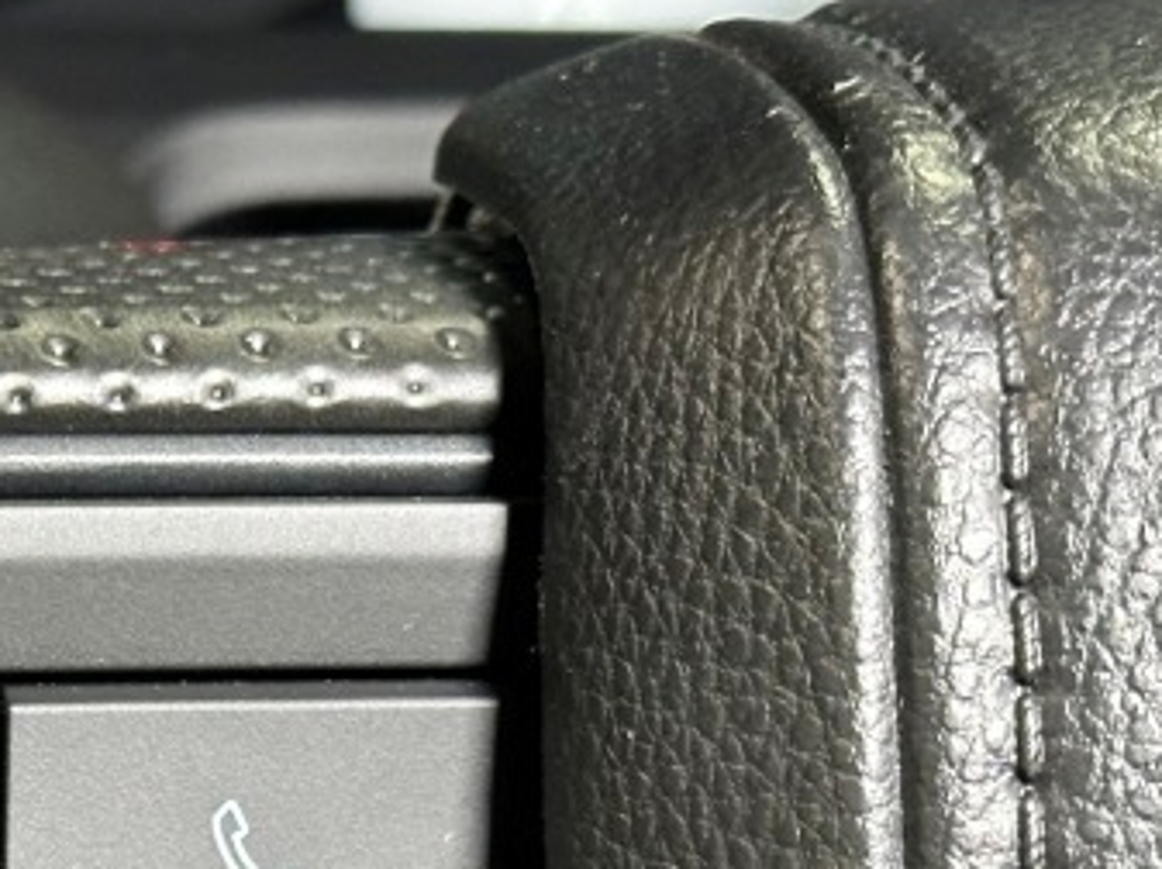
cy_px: 1114
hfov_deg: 13.3
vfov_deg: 10.0
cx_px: -62
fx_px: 4896
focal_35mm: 146
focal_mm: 6.86
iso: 400
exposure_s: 1/40
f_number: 1.78
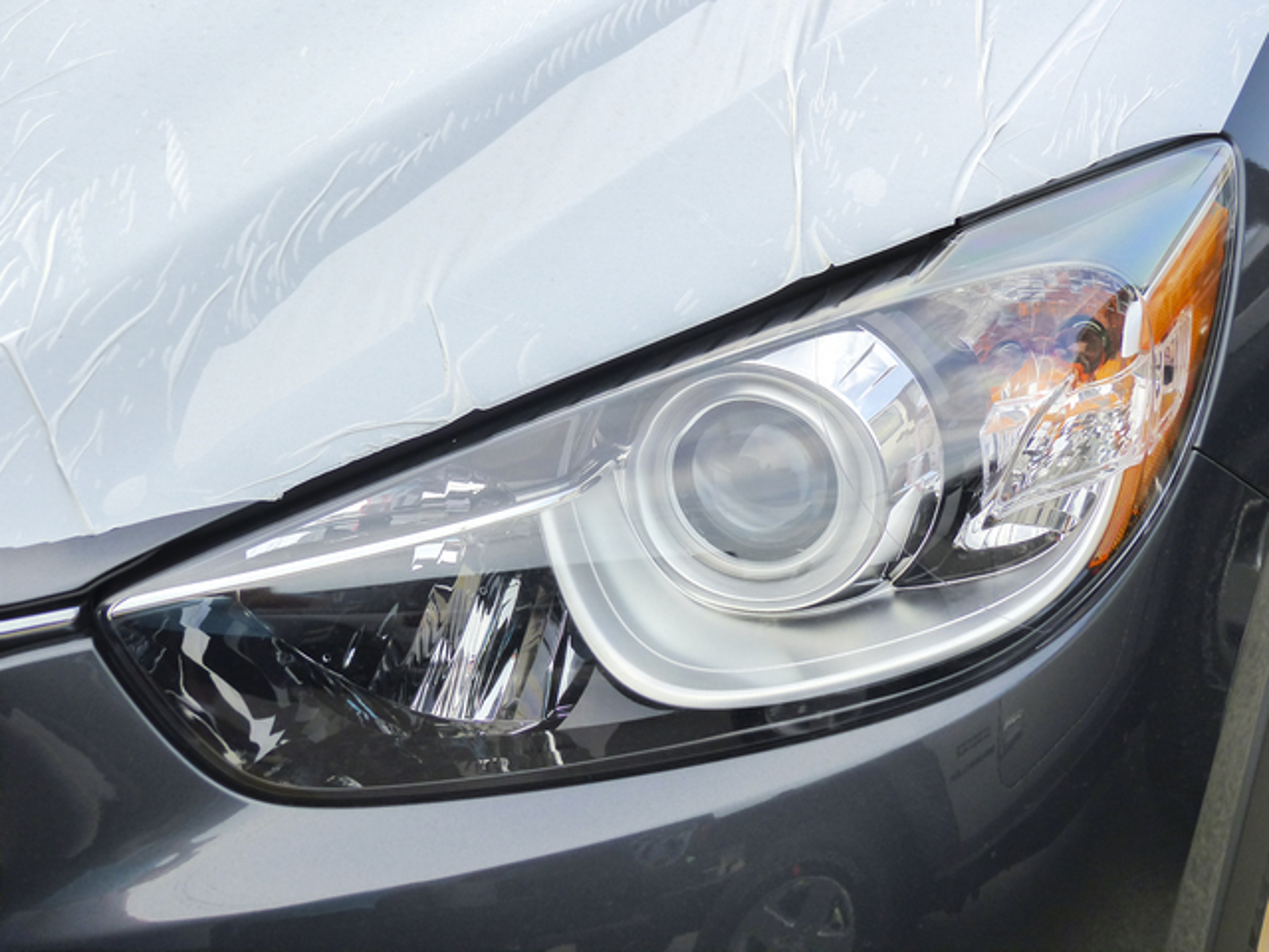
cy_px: 476
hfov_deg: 20.0
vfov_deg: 15.1
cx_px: 634
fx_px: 3593
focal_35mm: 98
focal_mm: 16.4
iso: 200
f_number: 2.8
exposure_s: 1/400
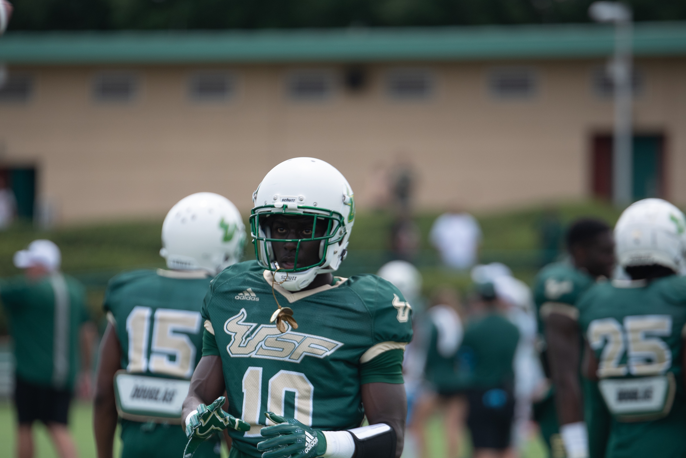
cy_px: 296
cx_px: 281
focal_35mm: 291
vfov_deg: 4.7
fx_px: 5547
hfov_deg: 7.1
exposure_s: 1/4000
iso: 360
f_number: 2.8
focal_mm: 190
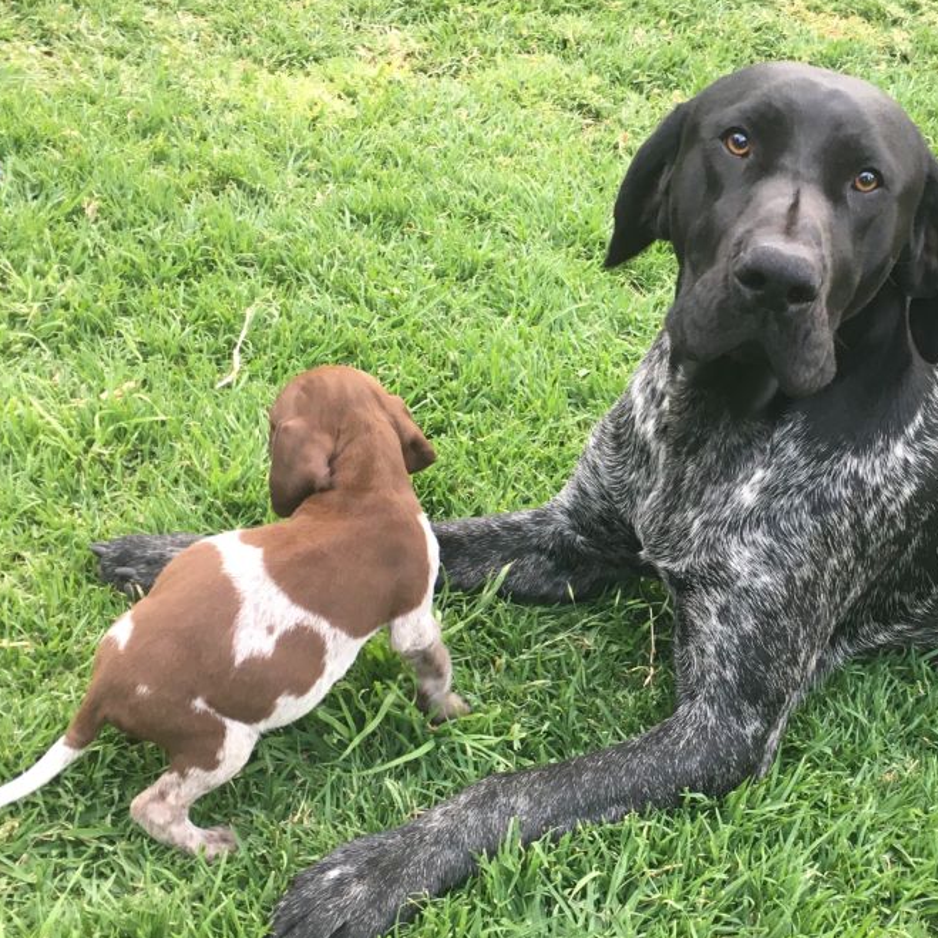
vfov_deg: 47.2
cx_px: 631
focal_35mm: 35
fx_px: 1073
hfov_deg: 46.4
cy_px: 469
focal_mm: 4.15
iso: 25
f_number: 2.2
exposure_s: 1/33
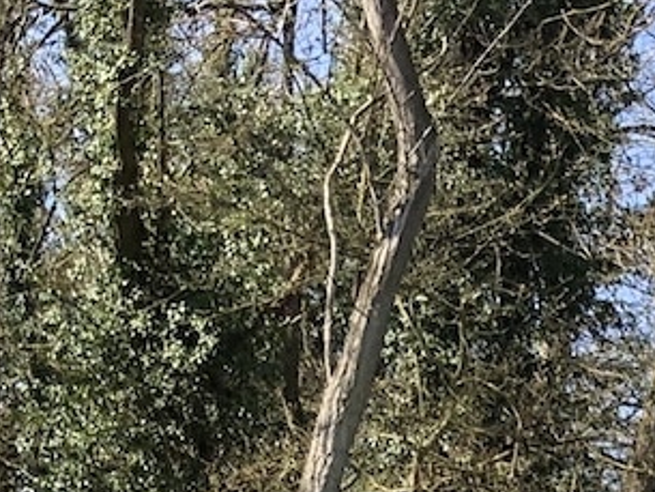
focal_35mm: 147
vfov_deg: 9.0
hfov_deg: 13.0
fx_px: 2783
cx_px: 850
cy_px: 1229
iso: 20
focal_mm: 4
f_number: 1.8
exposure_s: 1/716
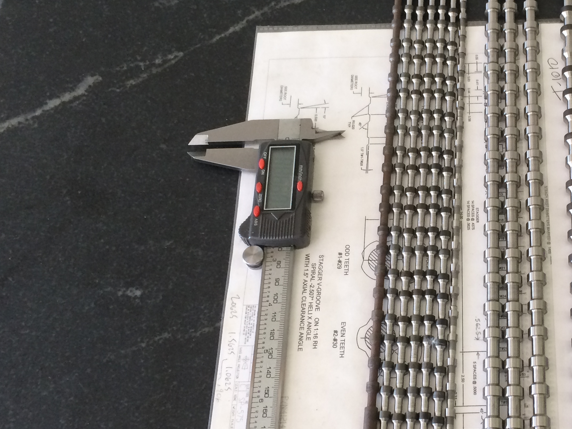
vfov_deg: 26.1
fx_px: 925
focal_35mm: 56
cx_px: 490
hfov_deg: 33.0
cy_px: 231
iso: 50
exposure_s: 1/30
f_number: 2.2
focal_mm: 4.12
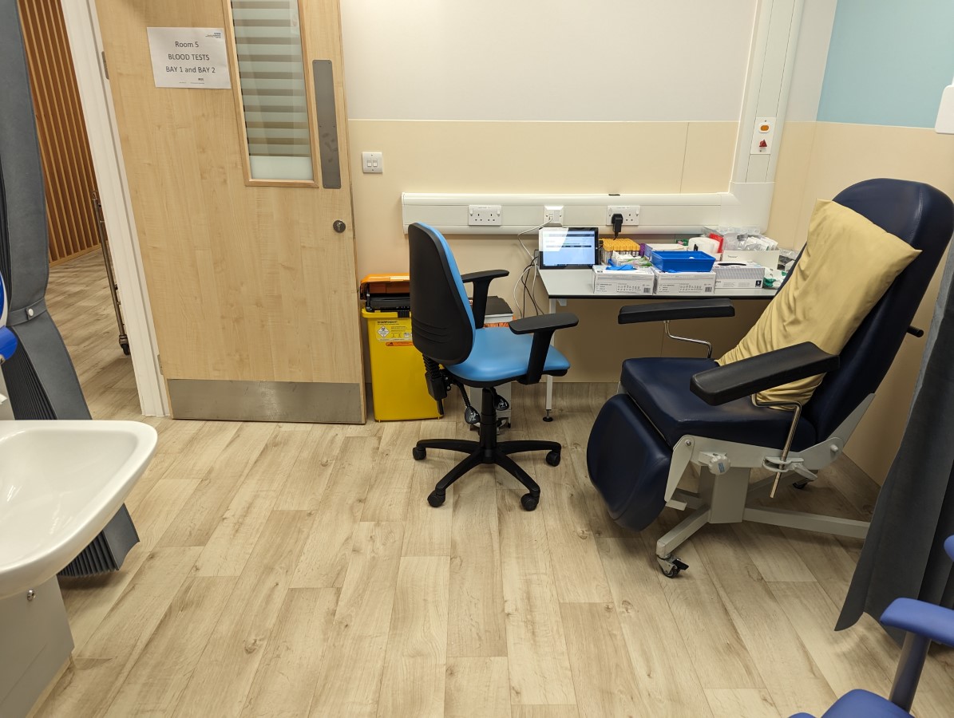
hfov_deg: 71.5
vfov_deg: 56.9
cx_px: 477
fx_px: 662
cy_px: 359
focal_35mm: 24
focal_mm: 6.81
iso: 72
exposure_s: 1/36.1
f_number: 1.85
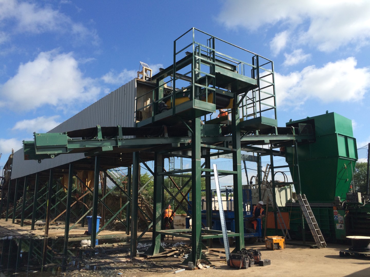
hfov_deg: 61.7
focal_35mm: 29
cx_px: 185
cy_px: 138
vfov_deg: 48.2
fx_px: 310
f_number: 2.2
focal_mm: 4.15
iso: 32
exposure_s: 1/1866
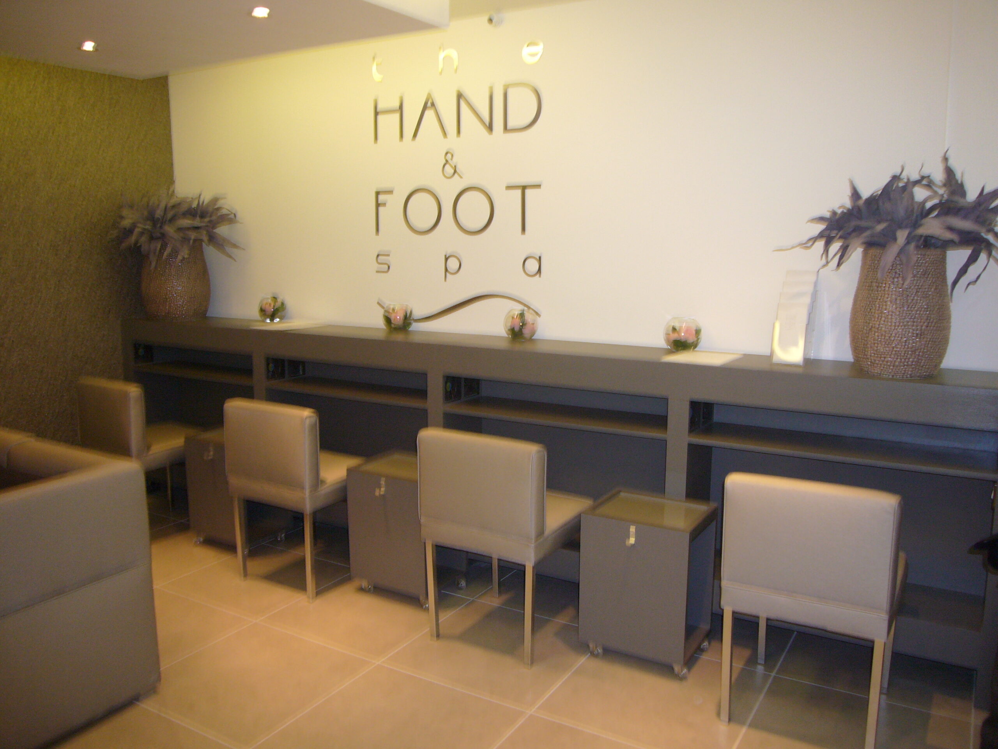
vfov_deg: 49.7
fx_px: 807
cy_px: 374
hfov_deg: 63.4
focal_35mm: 28
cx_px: 499
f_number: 2.8
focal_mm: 4.6
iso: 100
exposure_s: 1/8
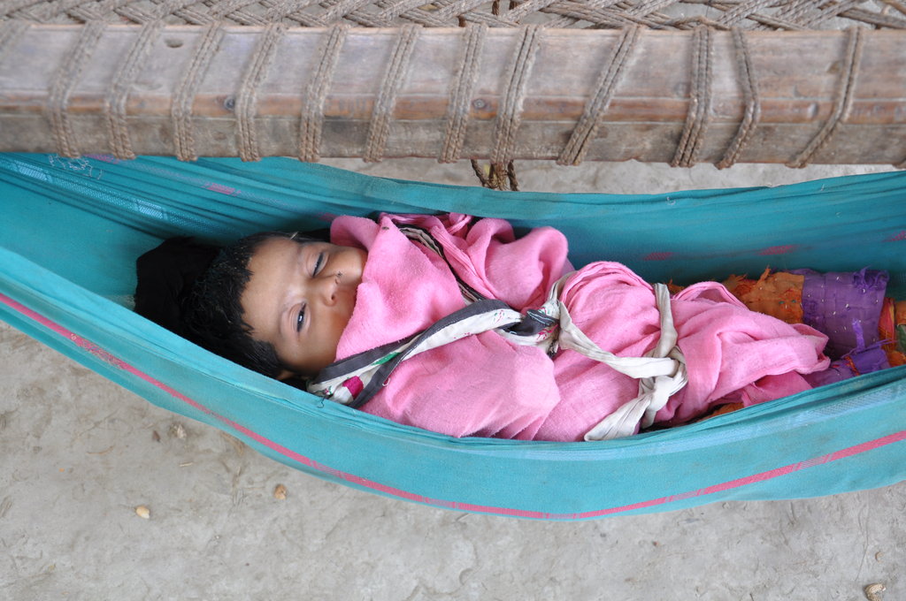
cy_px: 300
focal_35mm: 45
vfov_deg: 29.8
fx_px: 1131
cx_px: 453
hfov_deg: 43.7
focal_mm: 30
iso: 200
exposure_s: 1/40
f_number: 6.3
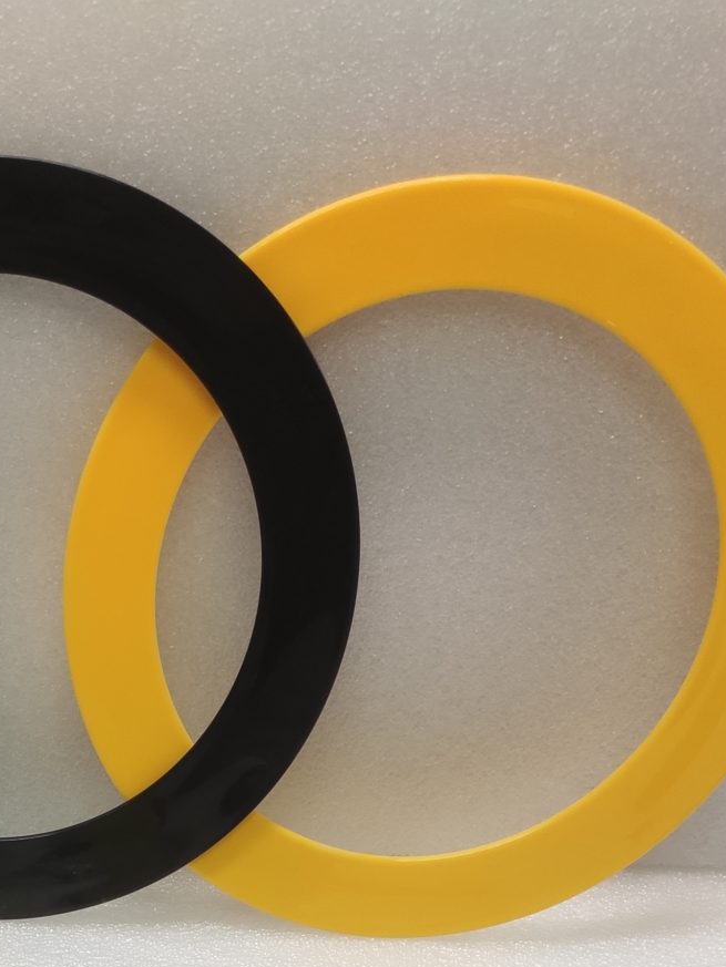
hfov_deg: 23.0
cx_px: -9
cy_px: 1133
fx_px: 1705
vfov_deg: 28.1
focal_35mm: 61
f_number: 1.75
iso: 775
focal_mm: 4.77
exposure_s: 1/100
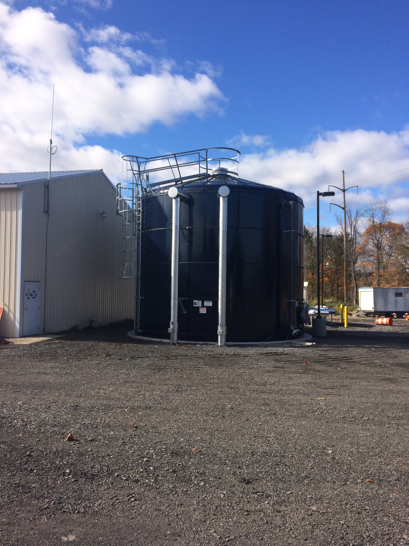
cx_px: 204
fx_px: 457
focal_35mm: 29
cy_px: 273
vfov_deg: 61.7
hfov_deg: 48.2
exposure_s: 1/2160
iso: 32
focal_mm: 4.15
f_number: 2.2
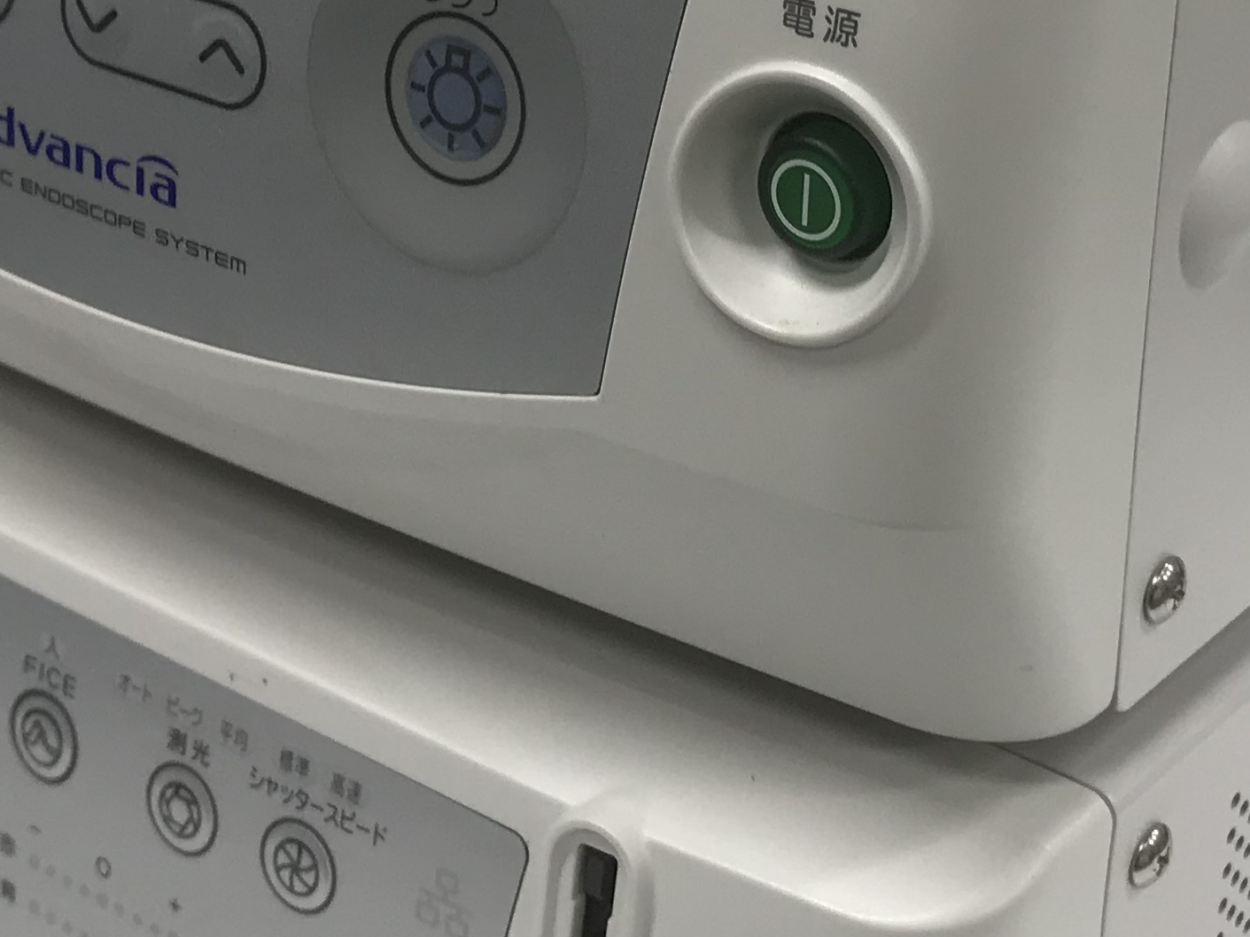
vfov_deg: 18.3
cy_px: 199
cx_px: 749
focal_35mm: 80
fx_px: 2889
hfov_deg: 24.4
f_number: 1.8
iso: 32
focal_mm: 3.99
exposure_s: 1/60
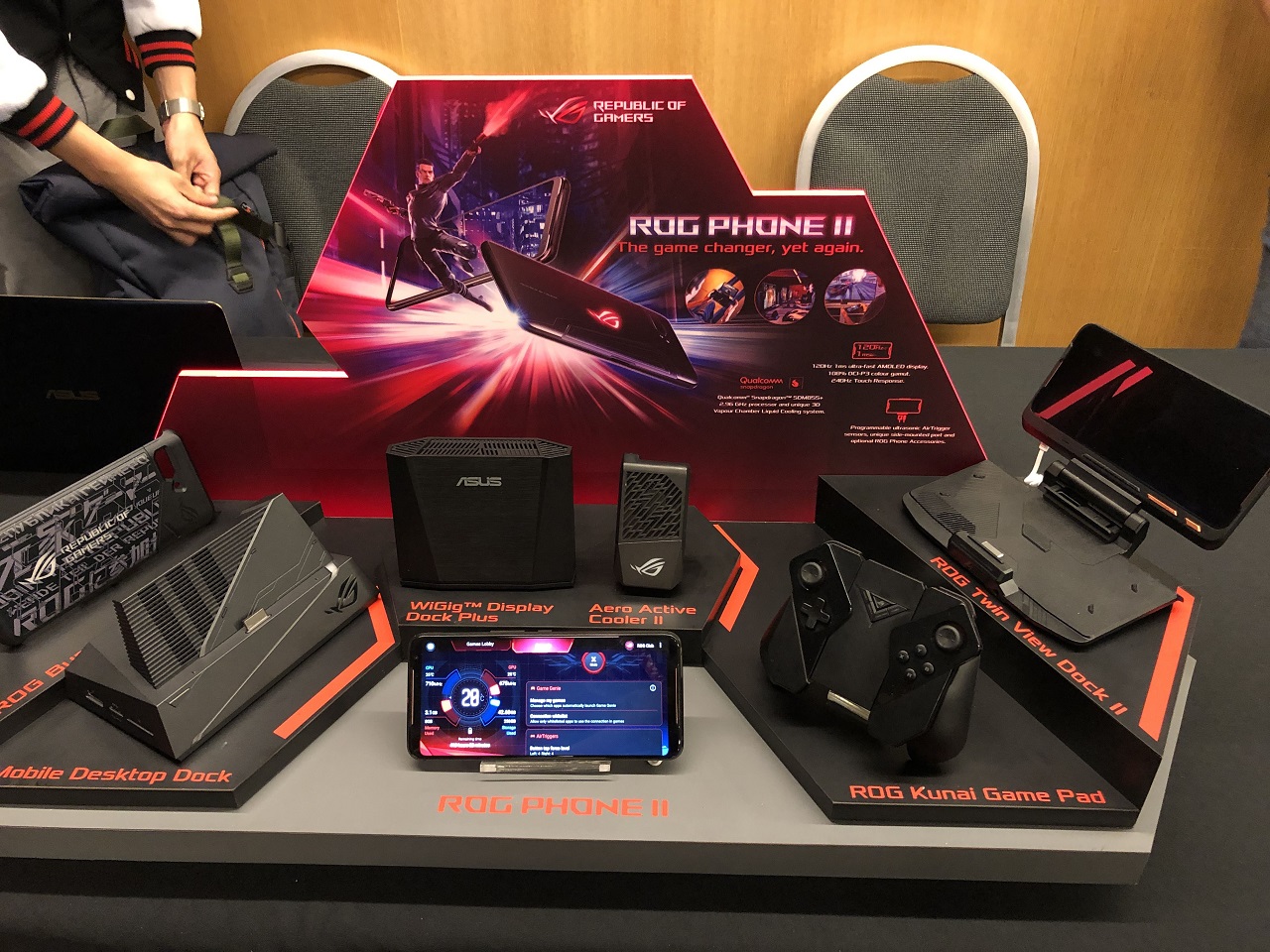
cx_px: 635
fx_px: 1027
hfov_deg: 63.4
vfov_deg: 49.7
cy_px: 476
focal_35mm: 28
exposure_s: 1/8
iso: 100
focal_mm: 3.99
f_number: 1.8
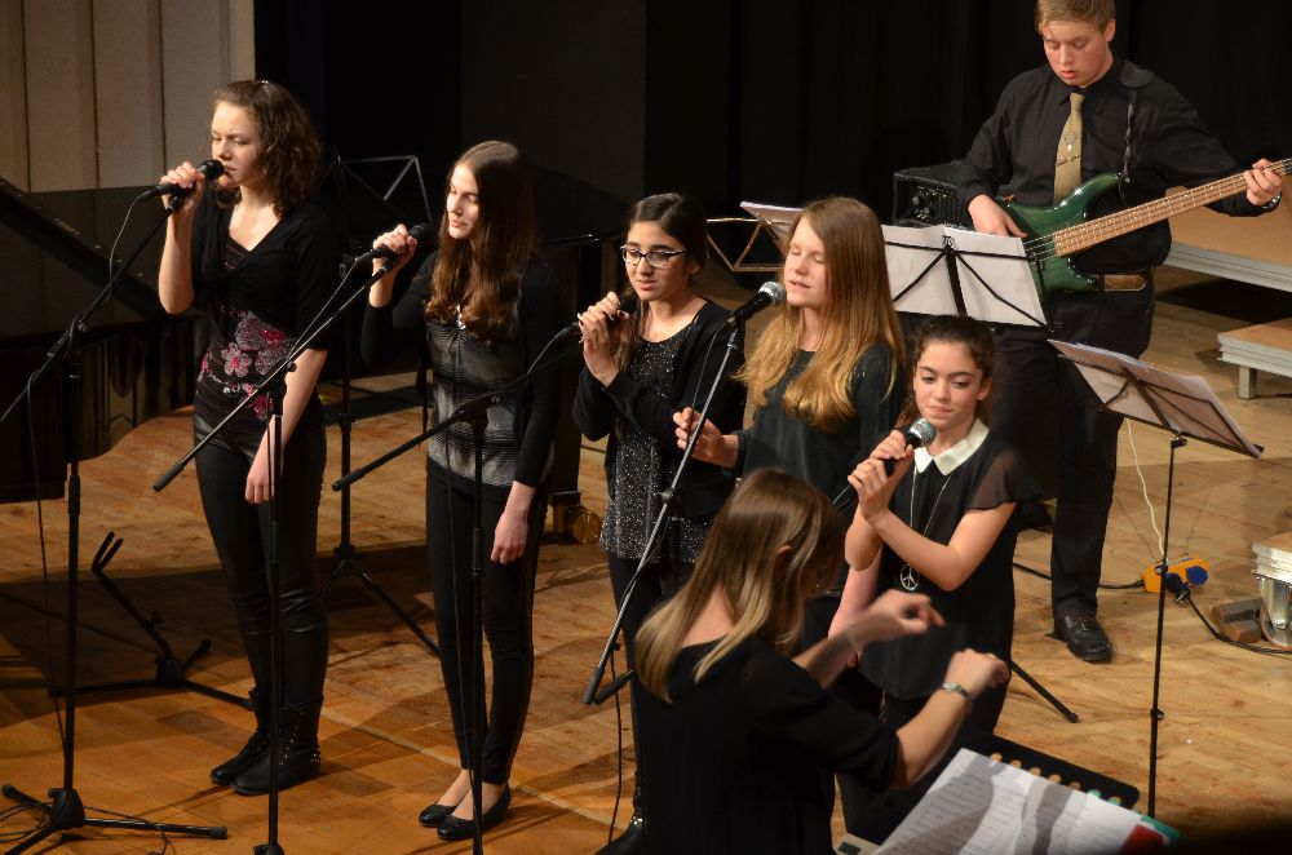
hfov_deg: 14.9
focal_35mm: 138
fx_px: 4942
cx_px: 646
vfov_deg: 9.9
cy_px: 428
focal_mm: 92
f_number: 5.6
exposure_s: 1/50
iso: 800
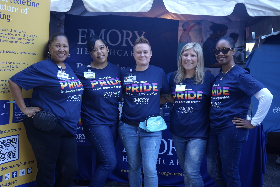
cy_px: 94
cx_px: 140
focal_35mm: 44
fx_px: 342
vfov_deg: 30.5
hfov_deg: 44.5
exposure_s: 1/160
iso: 800
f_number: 4.5
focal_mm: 44
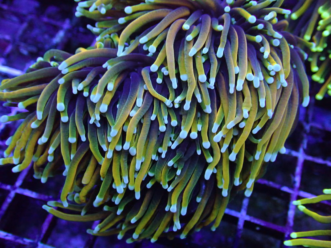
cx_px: 166
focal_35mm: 38
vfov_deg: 37.7
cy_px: 124
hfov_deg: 49.0
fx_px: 363
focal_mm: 6.86
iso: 400
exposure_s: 1/160
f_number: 2.7
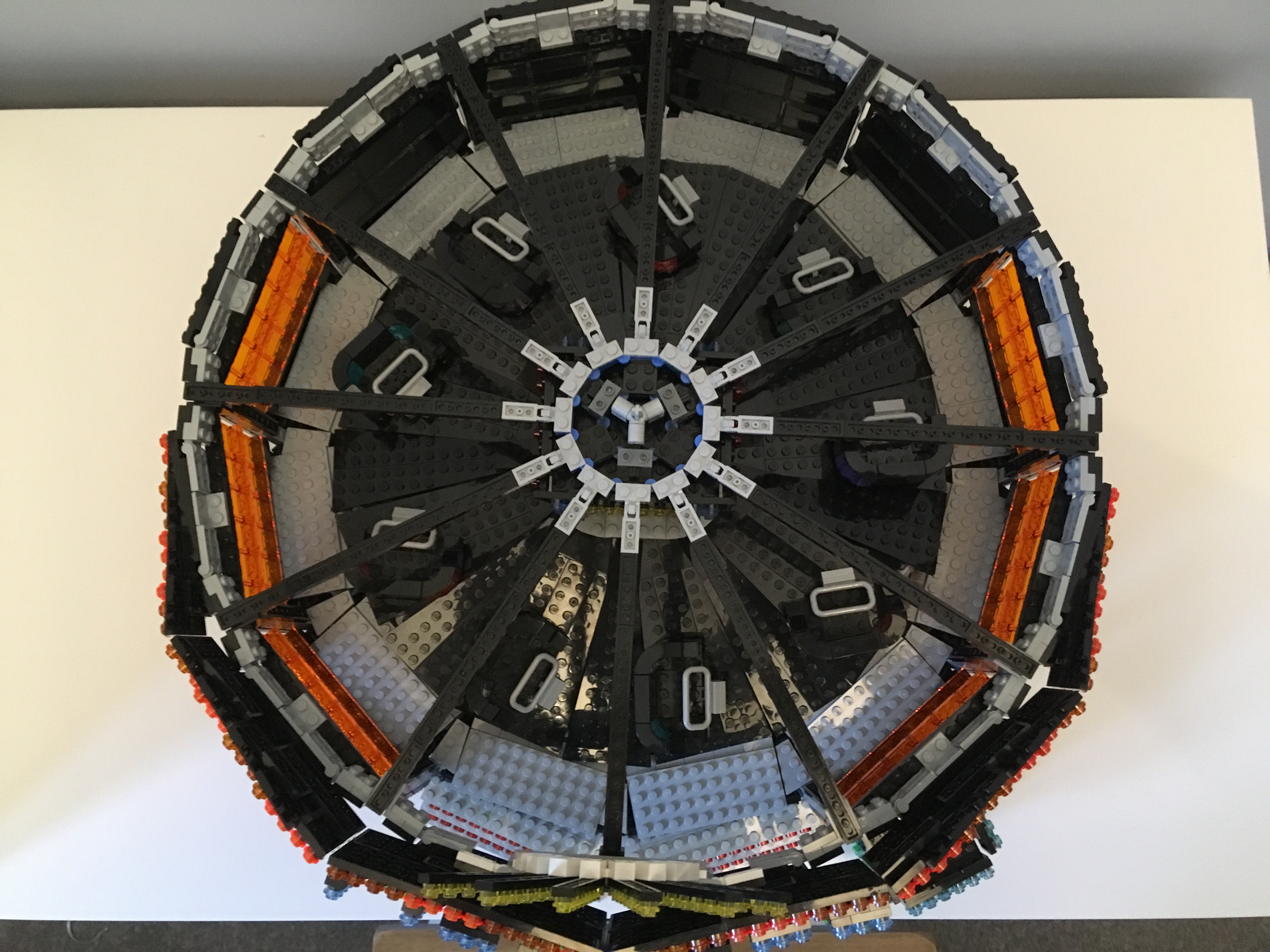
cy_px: 476
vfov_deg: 48.2
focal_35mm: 29
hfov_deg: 61.7
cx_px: 635
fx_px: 1064
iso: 320
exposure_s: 1/17
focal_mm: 4.15
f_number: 2.2
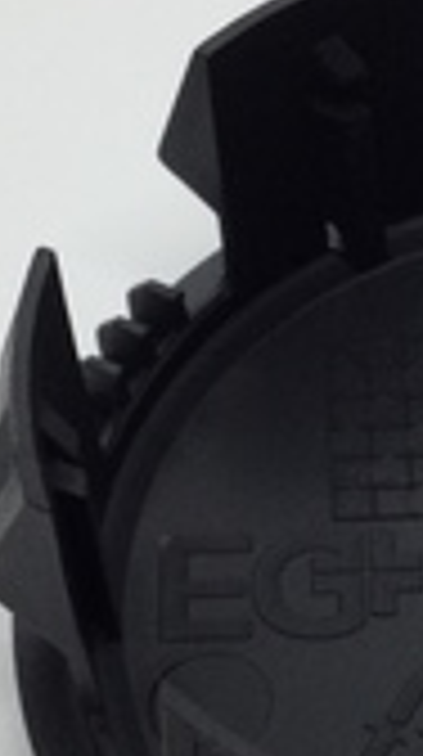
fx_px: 2583
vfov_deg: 16.6
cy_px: 576
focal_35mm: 129
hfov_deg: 9.2
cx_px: 567
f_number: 2.4
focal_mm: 3.3
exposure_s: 1/60
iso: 32
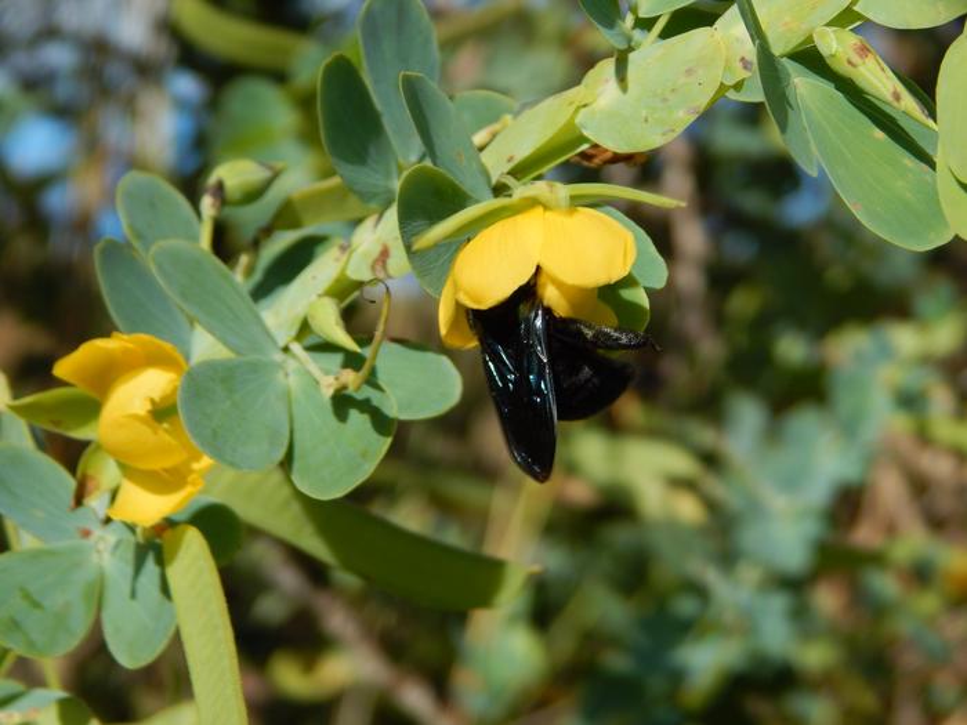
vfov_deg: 11.2
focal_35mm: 132
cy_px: 362
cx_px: 484
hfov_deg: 14.9
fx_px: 3687
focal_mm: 23.4
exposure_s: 1/800
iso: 125
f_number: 4.8
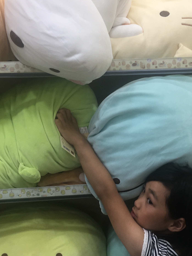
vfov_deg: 30.3
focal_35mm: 63
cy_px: 187
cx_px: 106
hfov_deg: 23.3
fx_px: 466
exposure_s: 1/60
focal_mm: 4.15
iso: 25
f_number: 2.2
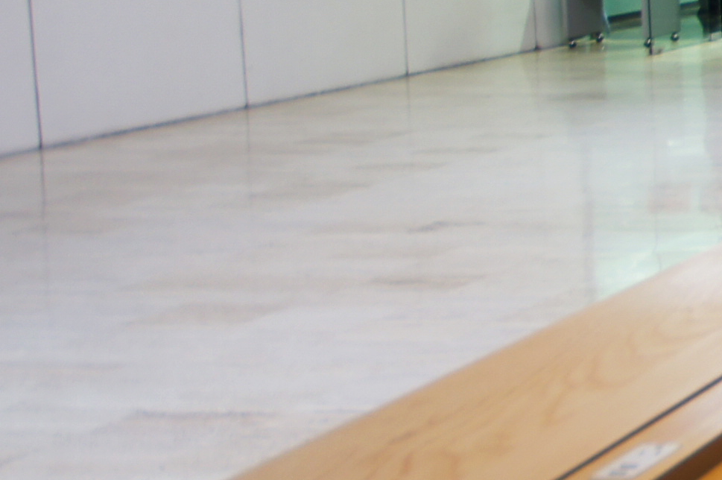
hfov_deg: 15.8
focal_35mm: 76
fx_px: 1523
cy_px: -92
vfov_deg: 17.1
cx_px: 1663
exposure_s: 1/4
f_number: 4
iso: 100
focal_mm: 10
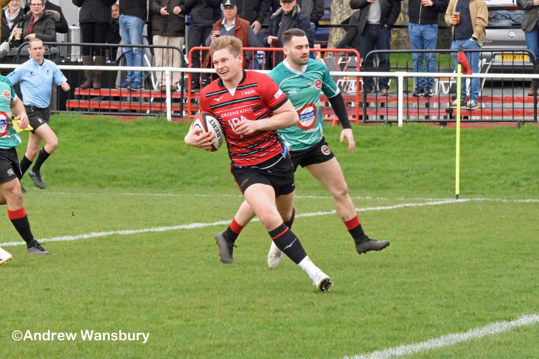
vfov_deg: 4.4
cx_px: 270
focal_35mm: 315
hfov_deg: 6.5
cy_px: 180
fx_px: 4716
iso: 16000
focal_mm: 210
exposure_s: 1/1000
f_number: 20
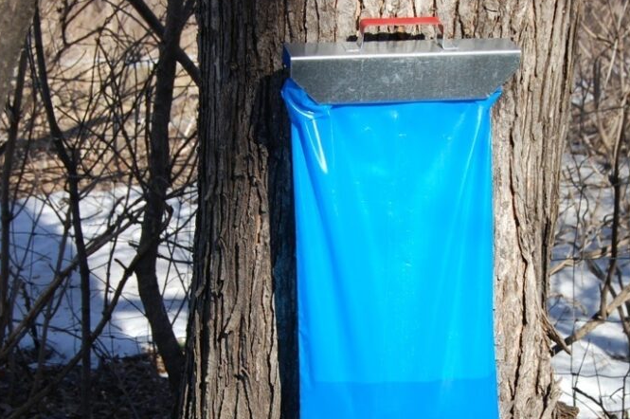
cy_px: 322
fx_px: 1556
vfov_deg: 15.3
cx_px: 387
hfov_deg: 22.8
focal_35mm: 89
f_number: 8
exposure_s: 1/250
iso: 200
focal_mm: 34
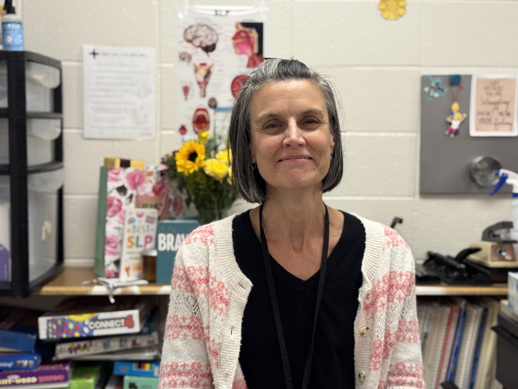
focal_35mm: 48
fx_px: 718
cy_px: 194
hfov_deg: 39.7
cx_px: 259
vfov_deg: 30.3
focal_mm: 6.76
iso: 250
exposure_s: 1/40
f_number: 1.78
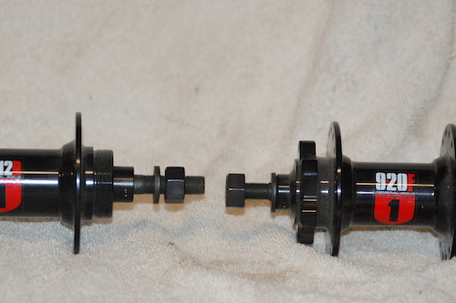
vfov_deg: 8.2
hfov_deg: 12.2
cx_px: 193
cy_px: 167
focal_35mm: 168
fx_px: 2127
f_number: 4.5
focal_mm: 70
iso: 400
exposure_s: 1/60
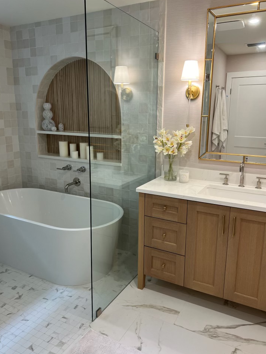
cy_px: 171
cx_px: 129
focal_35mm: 28
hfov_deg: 49.7
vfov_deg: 63.4
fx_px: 287
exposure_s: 1/120
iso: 125
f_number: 1.5
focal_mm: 5.7
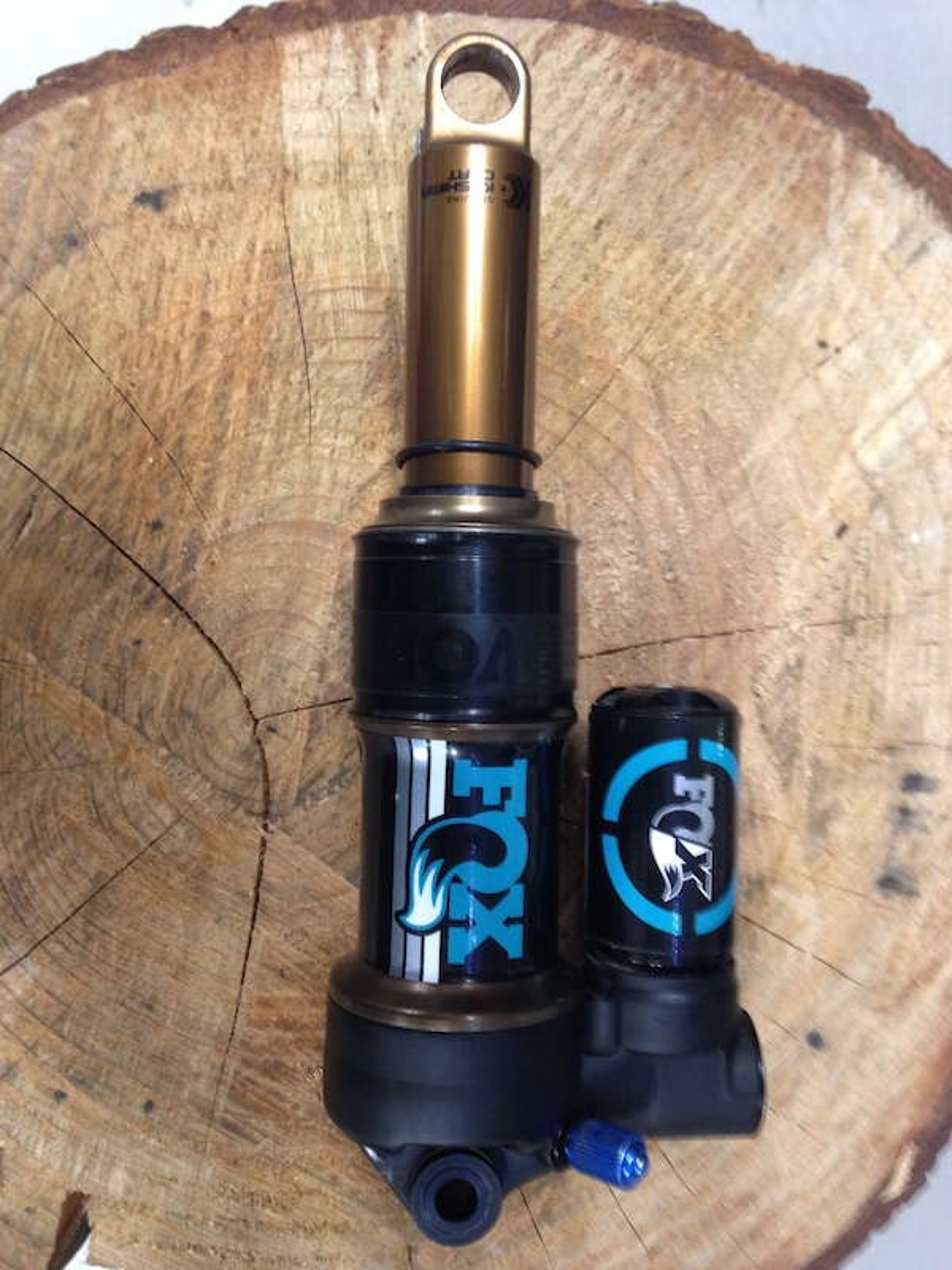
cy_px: 635
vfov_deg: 55.4
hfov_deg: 42.9
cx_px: 476
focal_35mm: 33
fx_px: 1210
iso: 200
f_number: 2.4
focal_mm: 4.12
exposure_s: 1/20
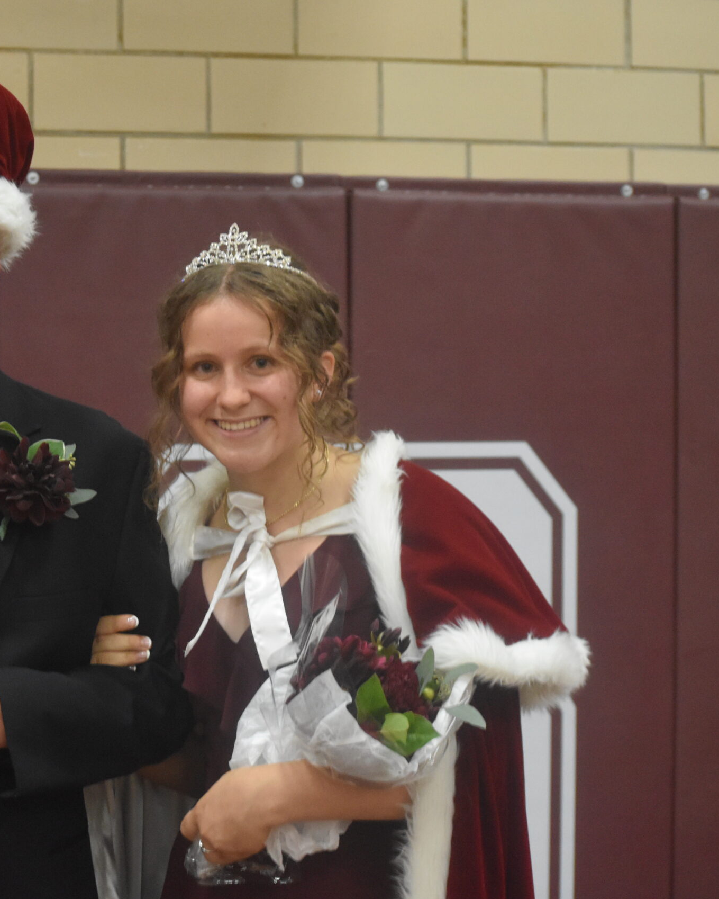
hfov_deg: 13.1
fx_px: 3104
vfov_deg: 16.5
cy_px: 451
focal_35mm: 117
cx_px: 106
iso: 3200
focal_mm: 55
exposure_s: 1/100
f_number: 4
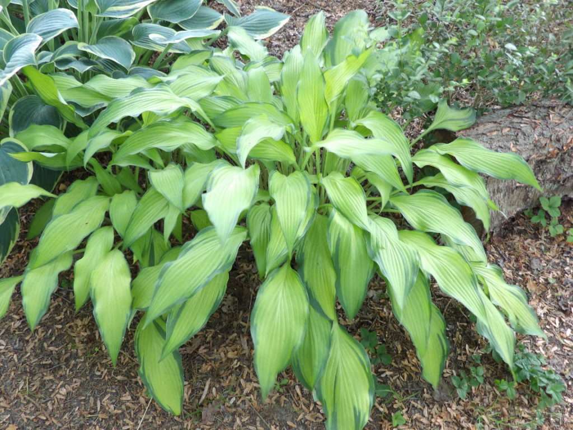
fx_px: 546
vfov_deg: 42.9
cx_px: 286
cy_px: 215
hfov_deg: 55.4
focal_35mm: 33
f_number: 3.6
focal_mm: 5.9
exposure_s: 1/17
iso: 207
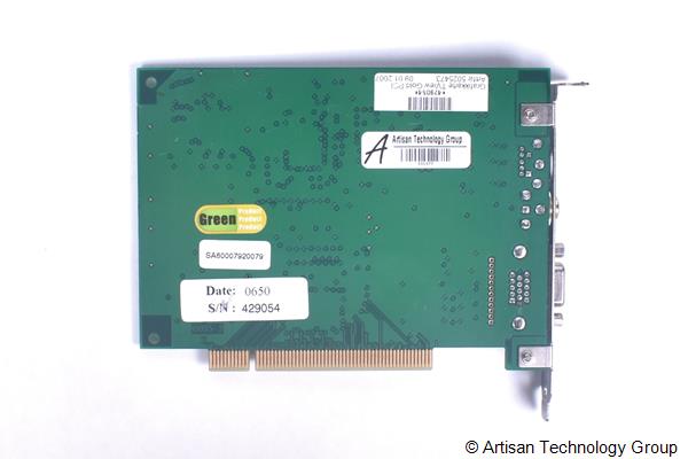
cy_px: 230
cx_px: 344
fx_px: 516
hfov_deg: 67.4
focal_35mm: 27
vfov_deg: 47.9
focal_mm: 18
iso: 100
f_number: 10
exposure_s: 1/160
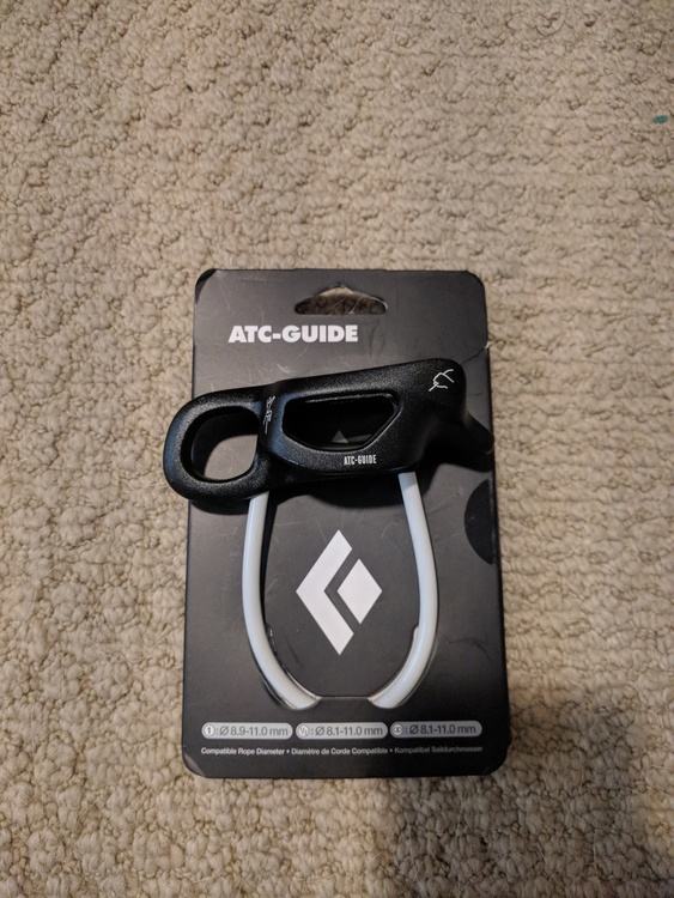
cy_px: 449
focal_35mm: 26
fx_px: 675
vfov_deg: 67.3
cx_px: 337
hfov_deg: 53.1
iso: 729
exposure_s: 1/37
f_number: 2
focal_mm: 4.67
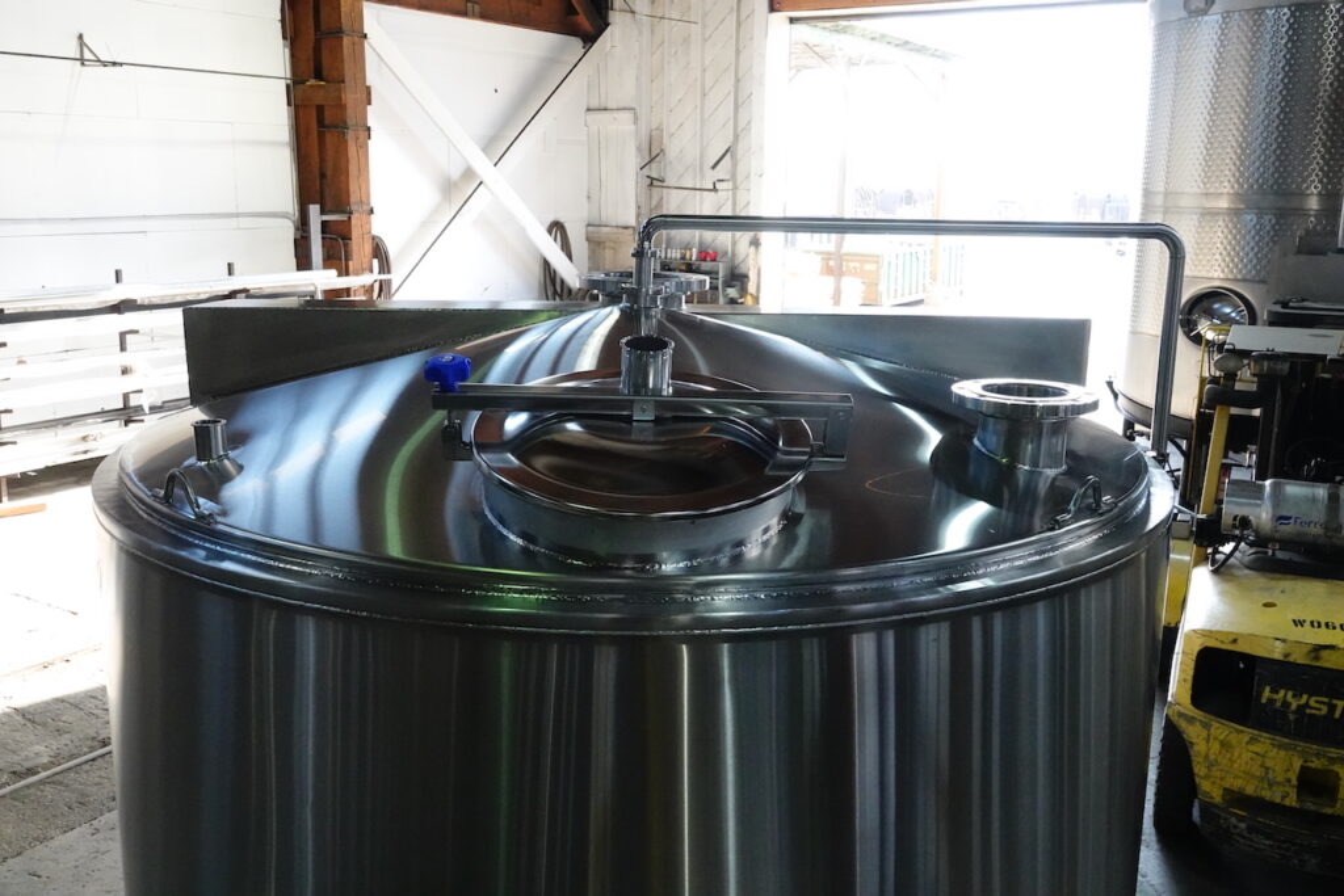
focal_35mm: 32
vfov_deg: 41.1
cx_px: 672
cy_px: 448
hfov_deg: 58.7
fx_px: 1195
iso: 2500
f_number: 4.5
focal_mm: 11.77
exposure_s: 1/100
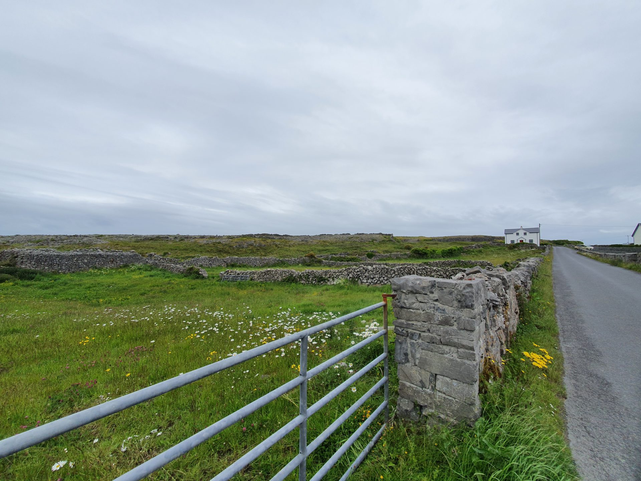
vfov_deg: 89.9
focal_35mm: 13
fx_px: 241
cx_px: 320
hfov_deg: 106.2
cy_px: 240
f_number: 2.2
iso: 50
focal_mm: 1.8
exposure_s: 1/1052
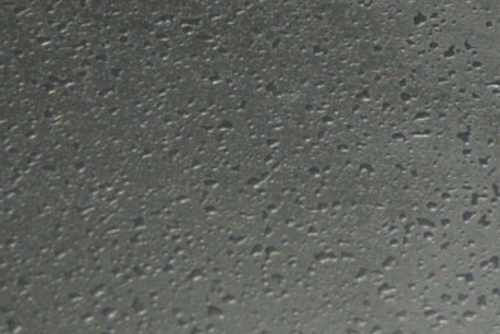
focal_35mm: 217
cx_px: 457
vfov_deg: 6.3
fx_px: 3014
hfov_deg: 9.4
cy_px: -14
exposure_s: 1/30
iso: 800
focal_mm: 28
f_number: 4.5
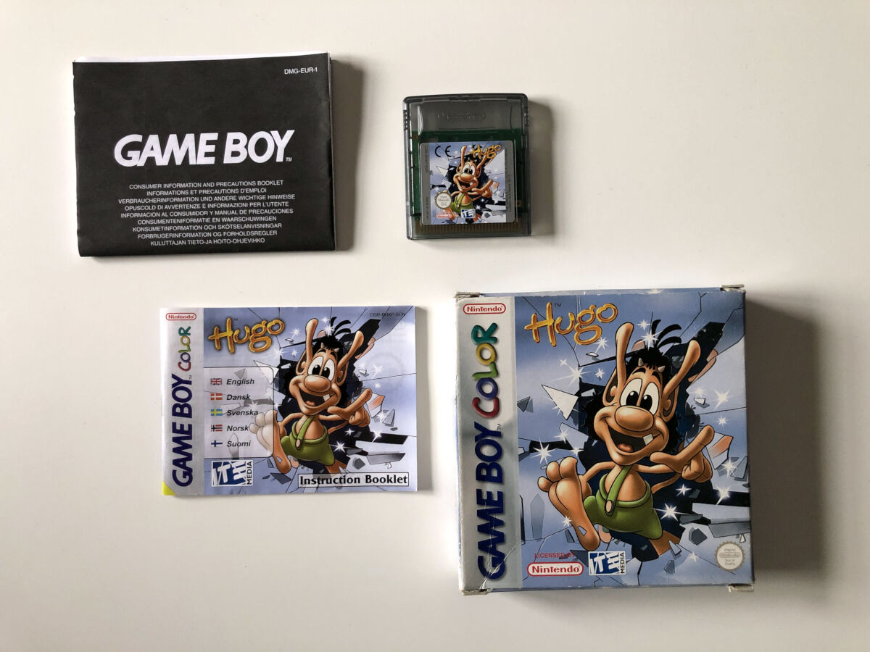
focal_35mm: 28
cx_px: 435
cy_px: 326
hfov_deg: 63.4
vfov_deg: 49.7
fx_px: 704
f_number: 1.8
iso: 80
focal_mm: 3.99
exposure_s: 1/16
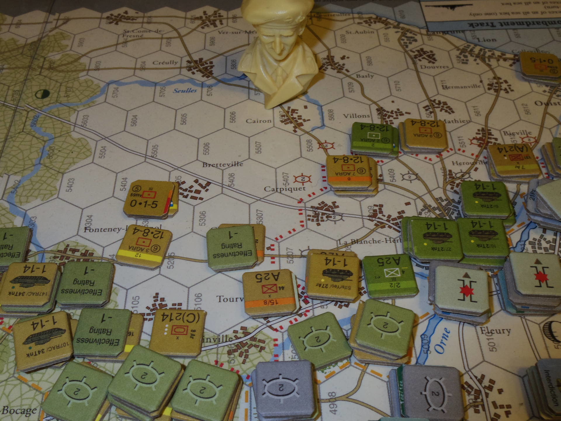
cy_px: 210
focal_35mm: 39
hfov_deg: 47.9
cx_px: 280
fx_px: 632
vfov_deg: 36.8
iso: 250
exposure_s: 1/20
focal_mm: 8.5
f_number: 7.1
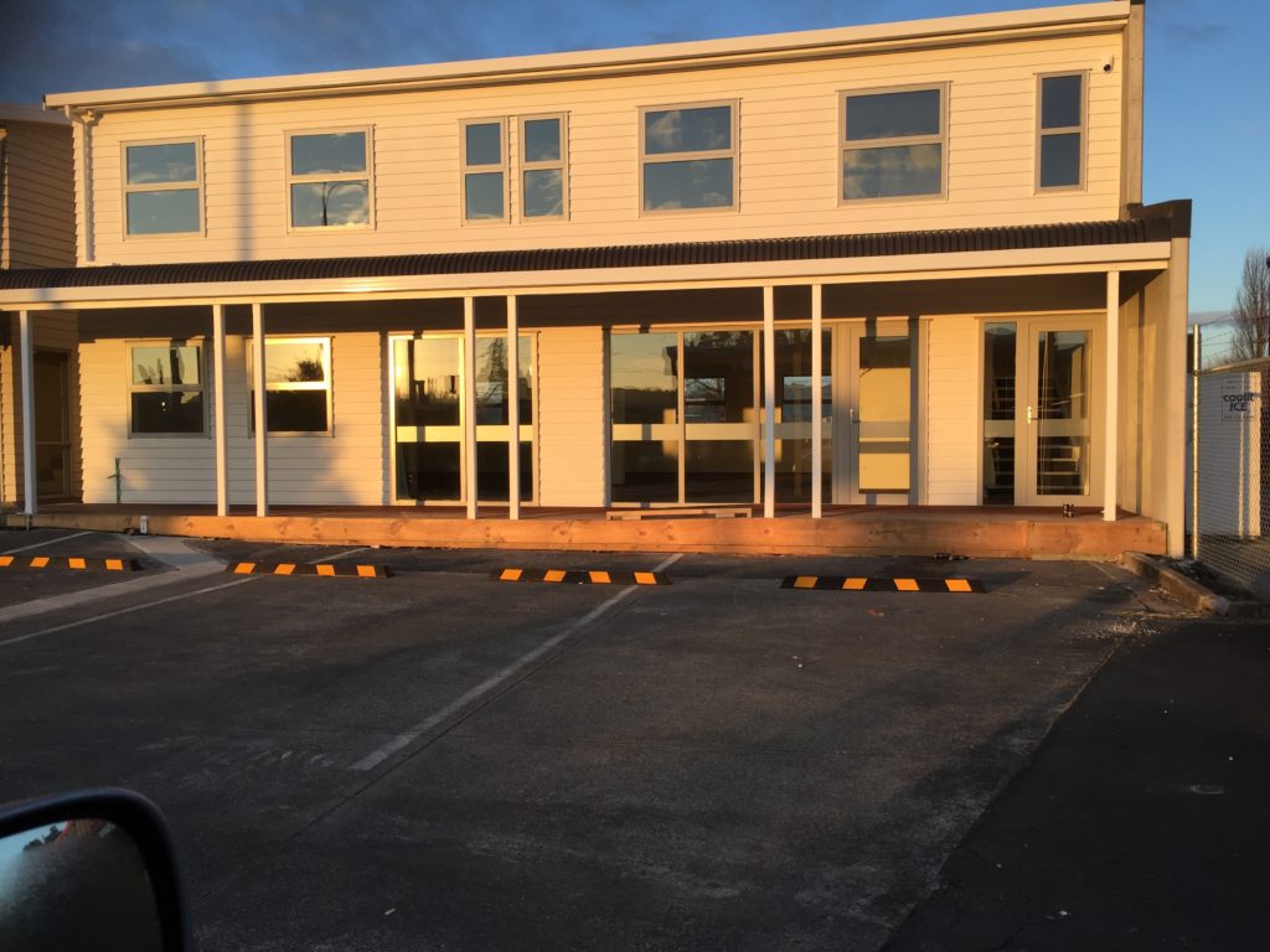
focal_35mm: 29
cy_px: 476
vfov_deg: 48.2
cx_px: 635
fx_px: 1064
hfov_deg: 61.7
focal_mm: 4.15
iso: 32
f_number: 2.2
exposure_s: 1/581
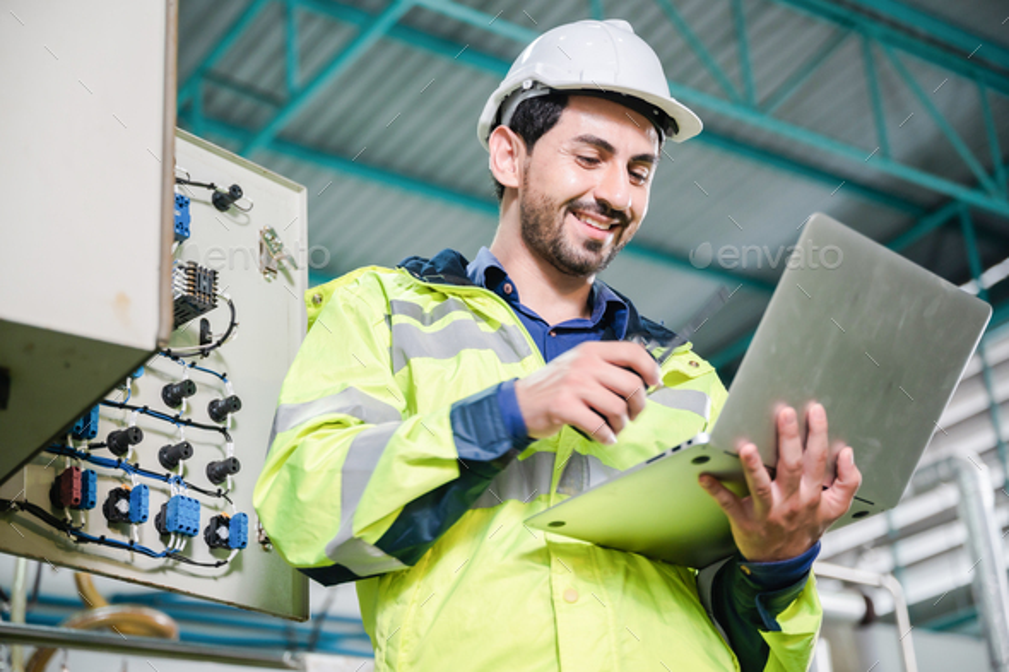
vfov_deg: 23.4
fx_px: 1625
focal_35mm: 58
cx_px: 504
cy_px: 336
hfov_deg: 34.5
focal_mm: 58
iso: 400
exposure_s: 1/80
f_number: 2.8
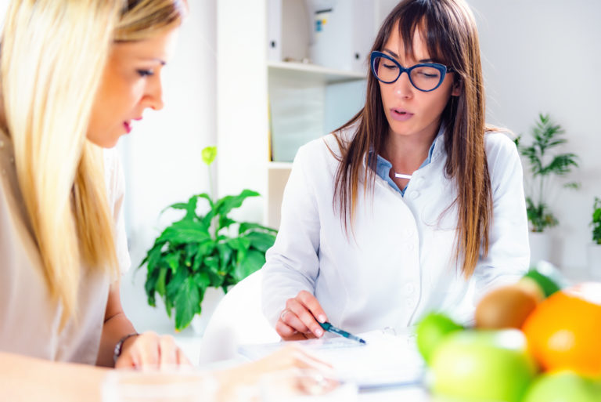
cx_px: 300
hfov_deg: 38.2
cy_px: 201
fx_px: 869
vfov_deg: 26.0
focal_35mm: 52
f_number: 2.8
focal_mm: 52
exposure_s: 1/160
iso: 100
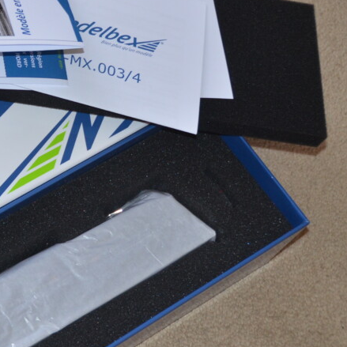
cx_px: -40
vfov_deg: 9.8
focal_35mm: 178
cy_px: 193
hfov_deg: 9.7
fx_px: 2019
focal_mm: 60
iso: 800
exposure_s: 1/60
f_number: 4.8
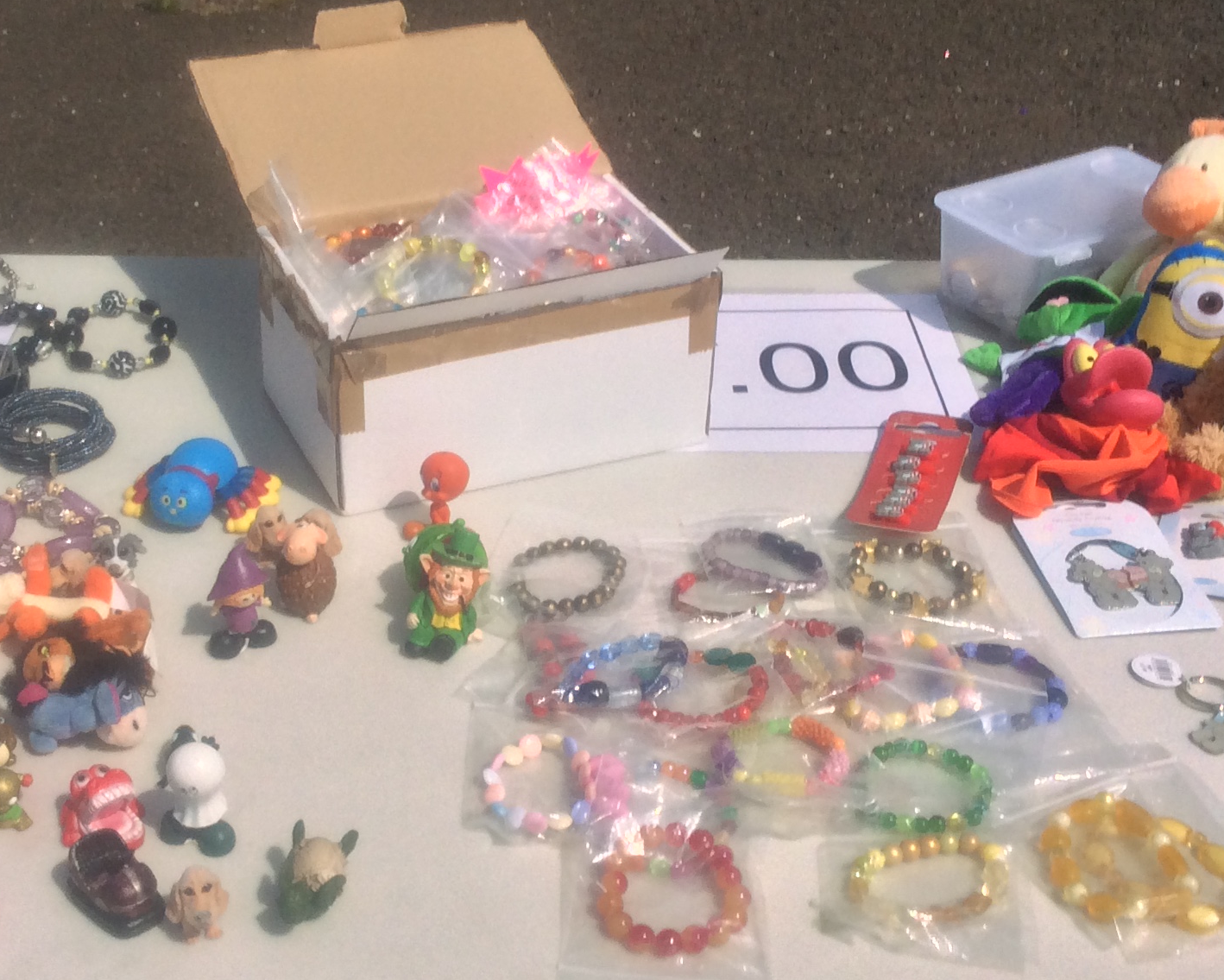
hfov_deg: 32.8
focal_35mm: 57
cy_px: 484
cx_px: 417
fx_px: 2065
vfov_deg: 26.7
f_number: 2.4
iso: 32
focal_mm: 3.3
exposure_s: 1/3367
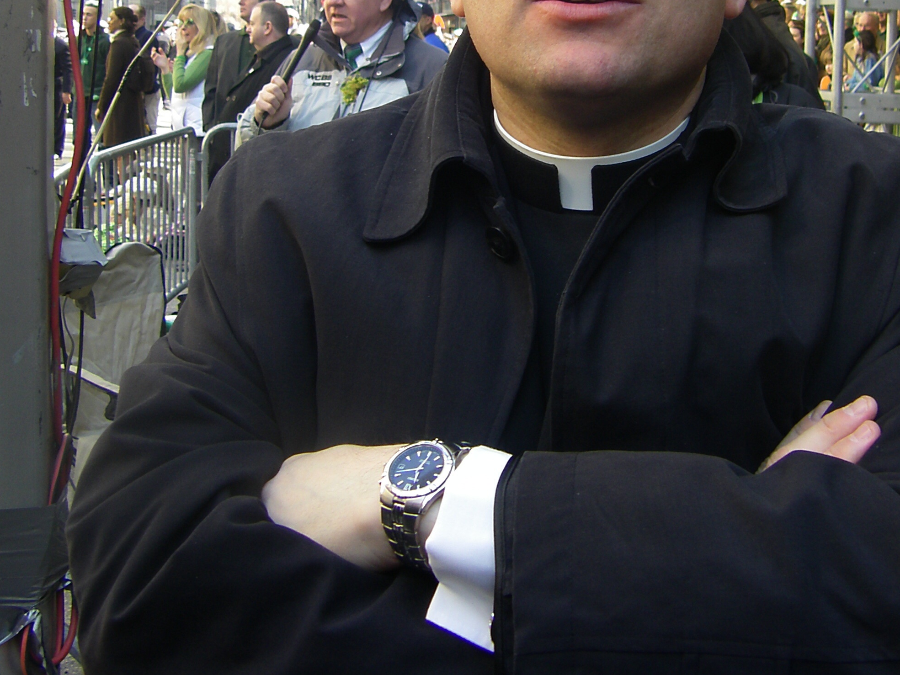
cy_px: 121
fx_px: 1638
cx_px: 545
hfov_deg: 30.6
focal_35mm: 63
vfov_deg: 22.9
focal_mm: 6.3
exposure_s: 1/50
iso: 64
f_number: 3.5
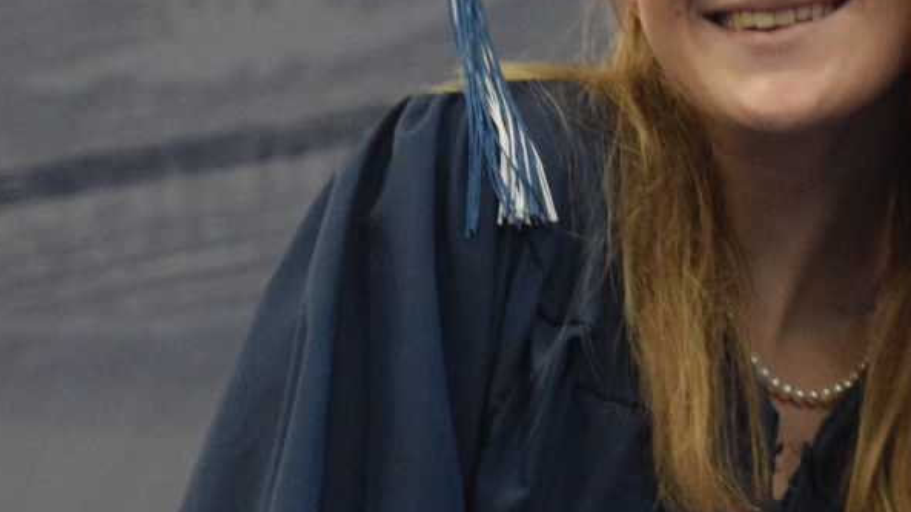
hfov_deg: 4.5
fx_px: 11518
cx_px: 788
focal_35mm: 477
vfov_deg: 2.5
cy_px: 270
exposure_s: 1/125
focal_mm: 90
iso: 3200
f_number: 5.6
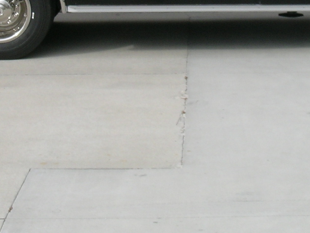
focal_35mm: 124
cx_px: 179
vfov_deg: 11.7
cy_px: -39
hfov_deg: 15.9
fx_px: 1110
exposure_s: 1/172
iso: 50
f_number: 7
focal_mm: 8
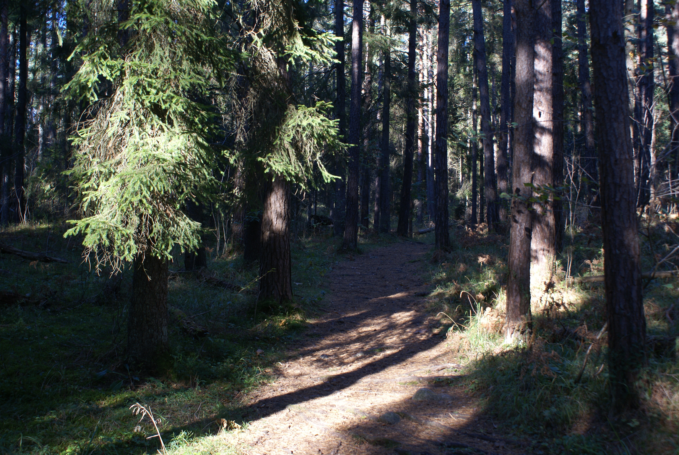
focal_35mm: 39
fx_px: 736
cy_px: 228
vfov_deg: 34.3
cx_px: 340
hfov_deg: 49.5
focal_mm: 26
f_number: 5
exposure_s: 1/50
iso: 100
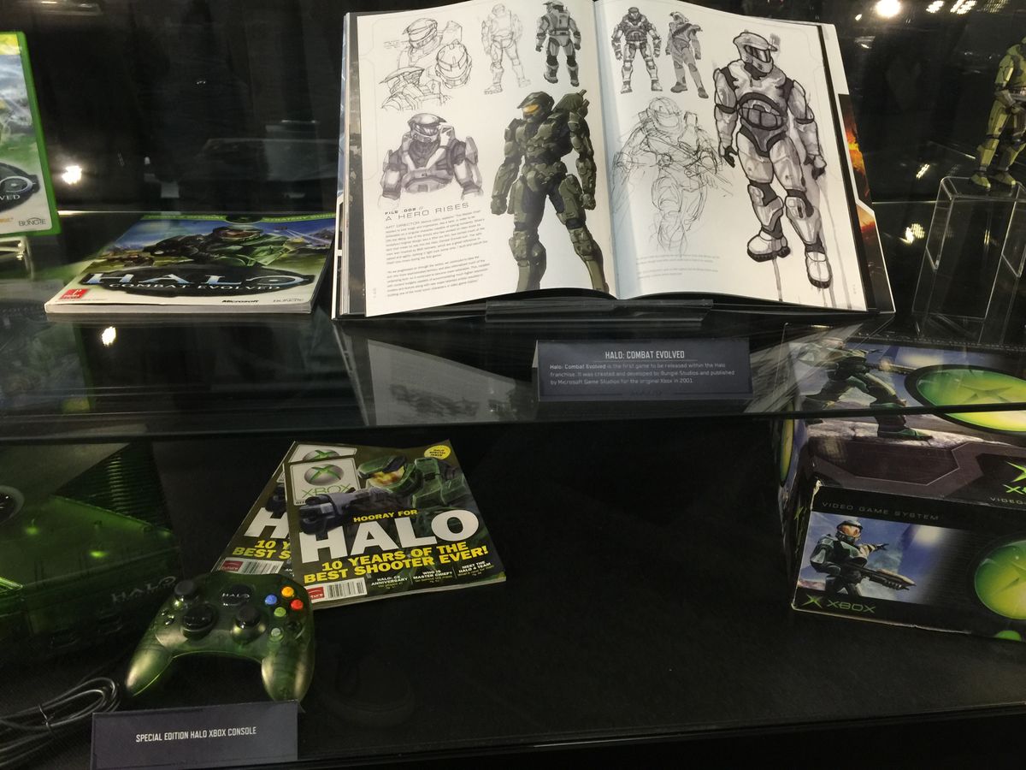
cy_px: 385
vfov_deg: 48.2
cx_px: 513
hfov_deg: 61.7
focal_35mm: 29
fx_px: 860
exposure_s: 1/15
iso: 64
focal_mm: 4.15
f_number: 2.2
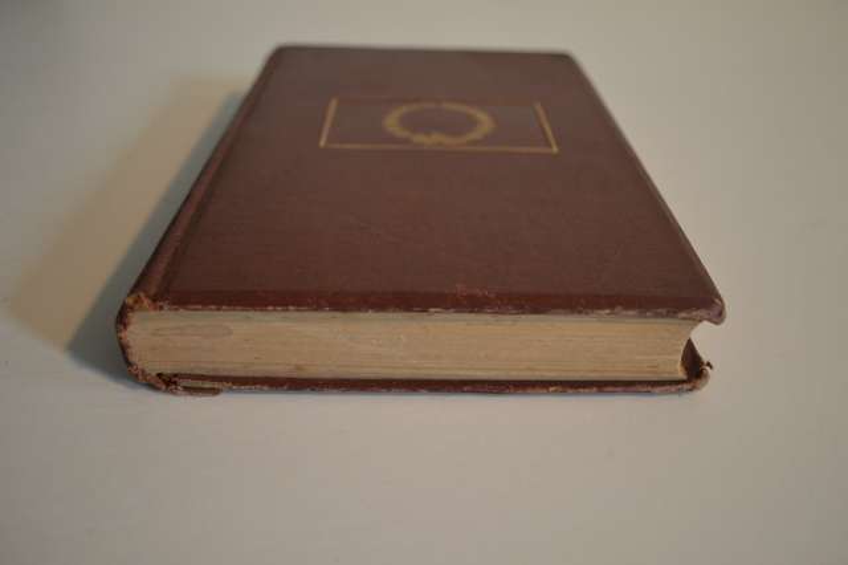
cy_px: 282
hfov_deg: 57.2
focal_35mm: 33
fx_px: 777
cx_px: 424
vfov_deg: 39.9
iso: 800
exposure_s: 1/15
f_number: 3.8
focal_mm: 22
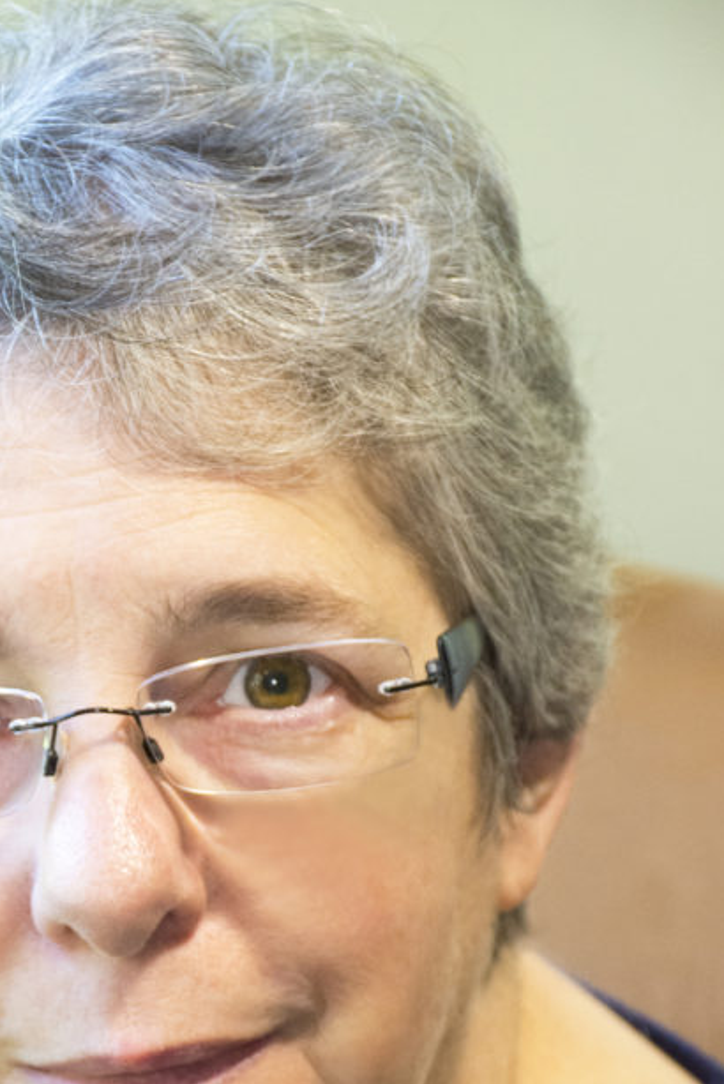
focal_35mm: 225
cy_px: 858
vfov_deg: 9.1
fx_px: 6779
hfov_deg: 6.1
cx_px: 151
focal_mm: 90
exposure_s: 1/80
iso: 1600
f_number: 6.3
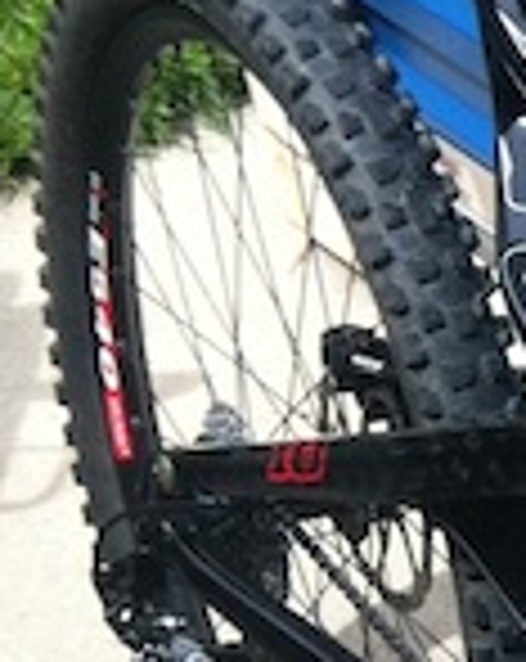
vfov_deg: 10.2
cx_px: 1259
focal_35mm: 186
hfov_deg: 7.7
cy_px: 860
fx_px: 3631
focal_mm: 3.85
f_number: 2.8
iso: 80
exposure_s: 1/718
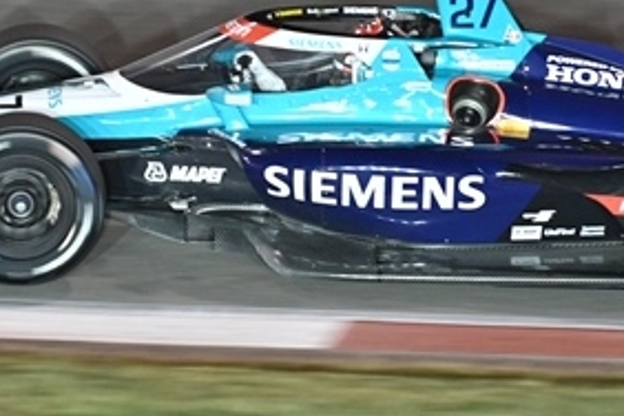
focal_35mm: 445
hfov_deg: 4.6
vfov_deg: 3.1
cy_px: 92
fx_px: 7713
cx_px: 371
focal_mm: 200
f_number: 2.8
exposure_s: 1/500
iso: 2200
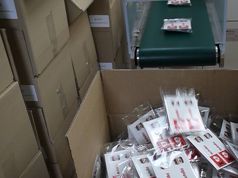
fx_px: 357
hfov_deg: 36.2
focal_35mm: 52
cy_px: 113
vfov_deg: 27.9
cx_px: 170
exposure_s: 1/30
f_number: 3.9
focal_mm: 18
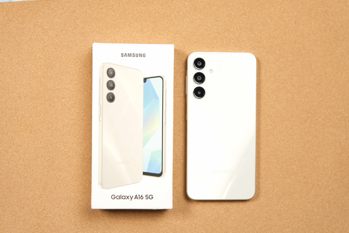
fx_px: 669
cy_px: 116
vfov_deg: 19.7
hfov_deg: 29.2
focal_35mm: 69
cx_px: 174
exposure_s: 1/125
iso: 1000
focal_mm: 69
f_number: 2.8
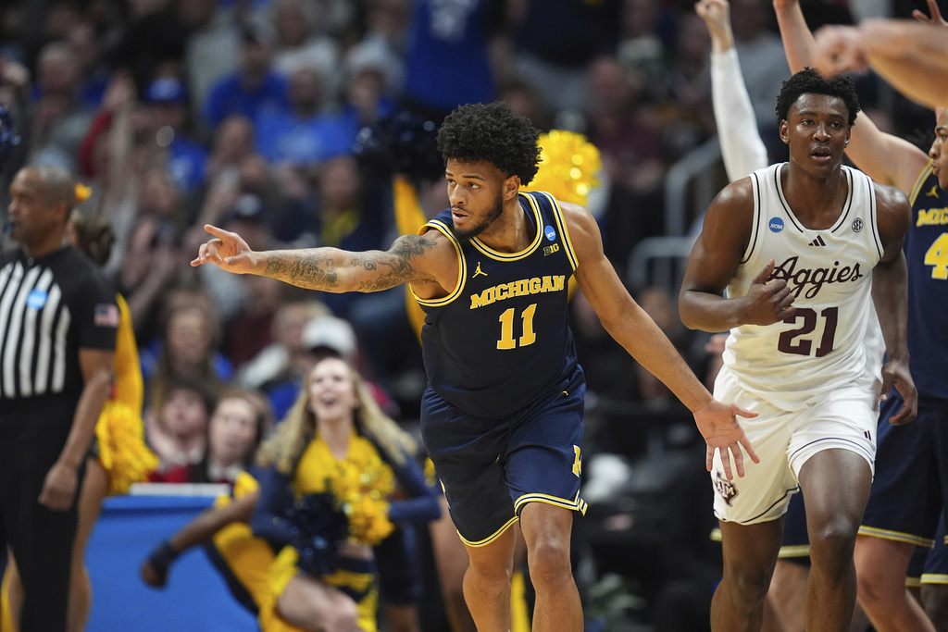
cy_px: 316
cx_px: 474
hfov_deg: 5.2
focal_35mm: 400
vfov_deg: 3.4
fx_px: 10534
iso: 5000
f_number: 3.2
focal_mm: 400
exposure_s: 1/1600
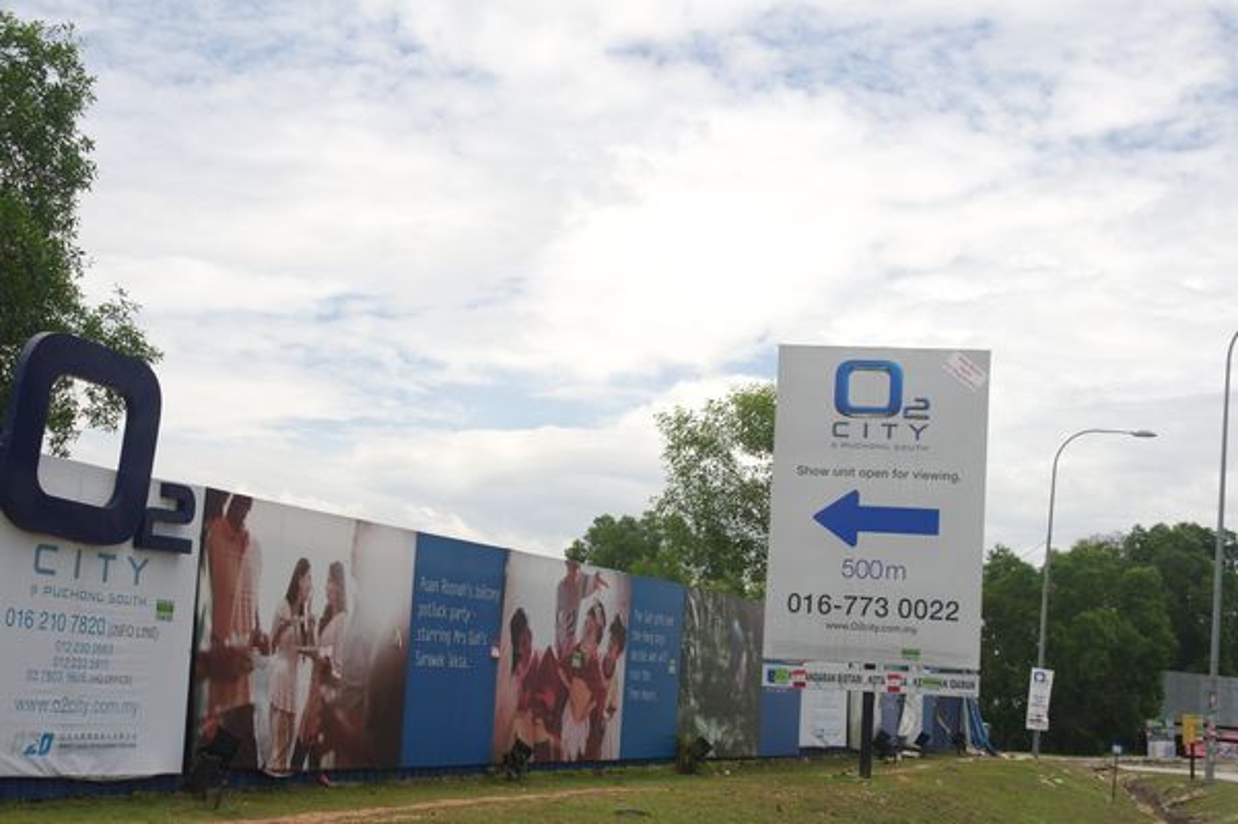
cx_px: 619
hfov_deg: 37.5
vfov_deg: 25.5
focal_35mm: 53
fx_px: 1822
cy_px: 412
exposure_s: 1/320
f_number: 11
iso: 100
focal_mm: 35
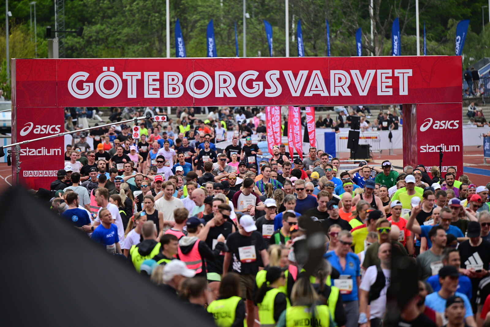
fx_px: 2722
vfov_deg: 6.9
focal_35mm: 200
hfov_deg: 10.3
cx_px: 245
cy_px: 164
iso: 100
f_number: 2.8
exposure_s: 1/1000
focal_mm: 200
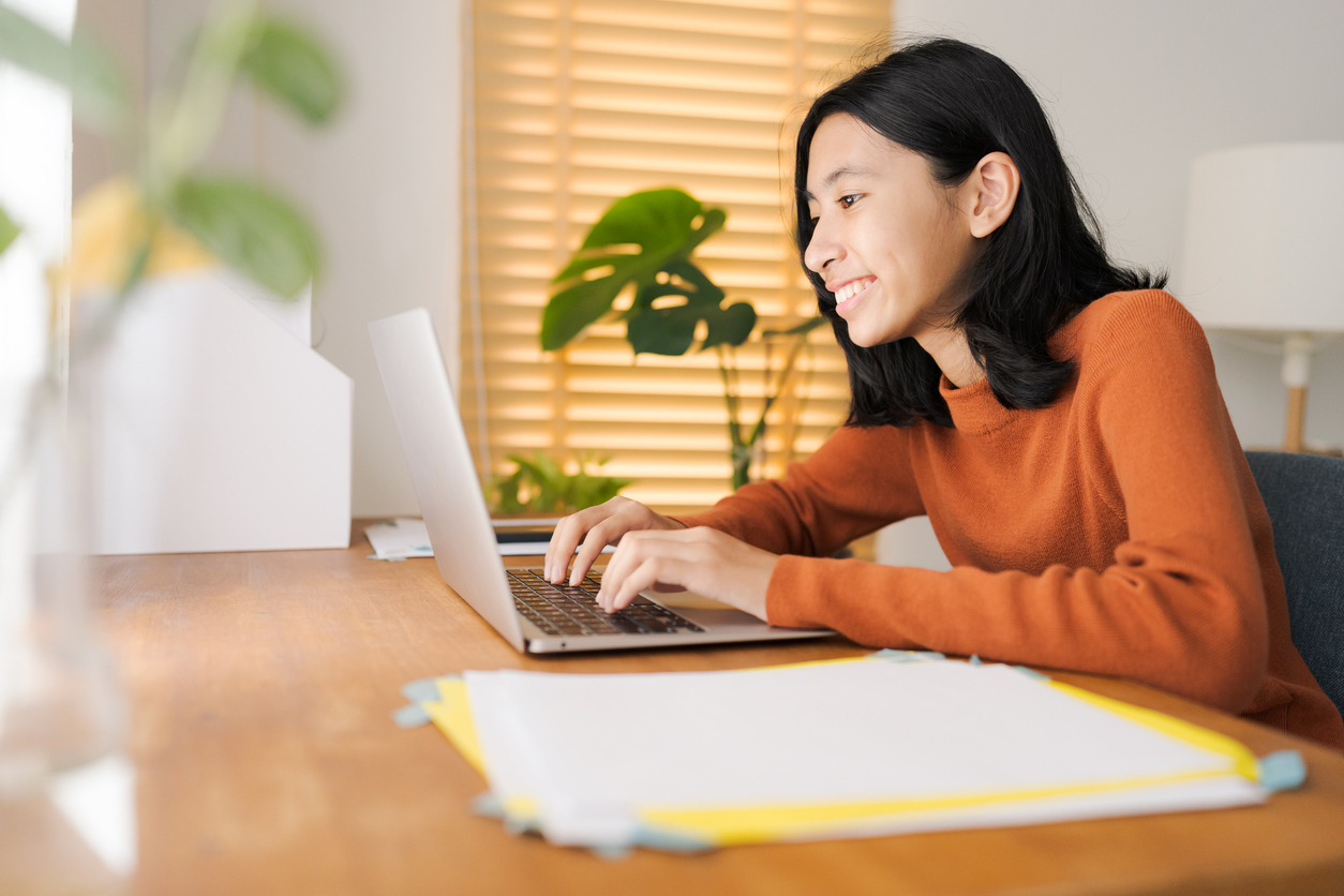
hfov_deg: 54.4
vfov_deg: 37.9
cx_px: 672
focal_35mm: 35
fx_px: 1307
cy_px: 448
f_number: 2
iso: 1600
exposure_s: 1/100
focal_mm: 35
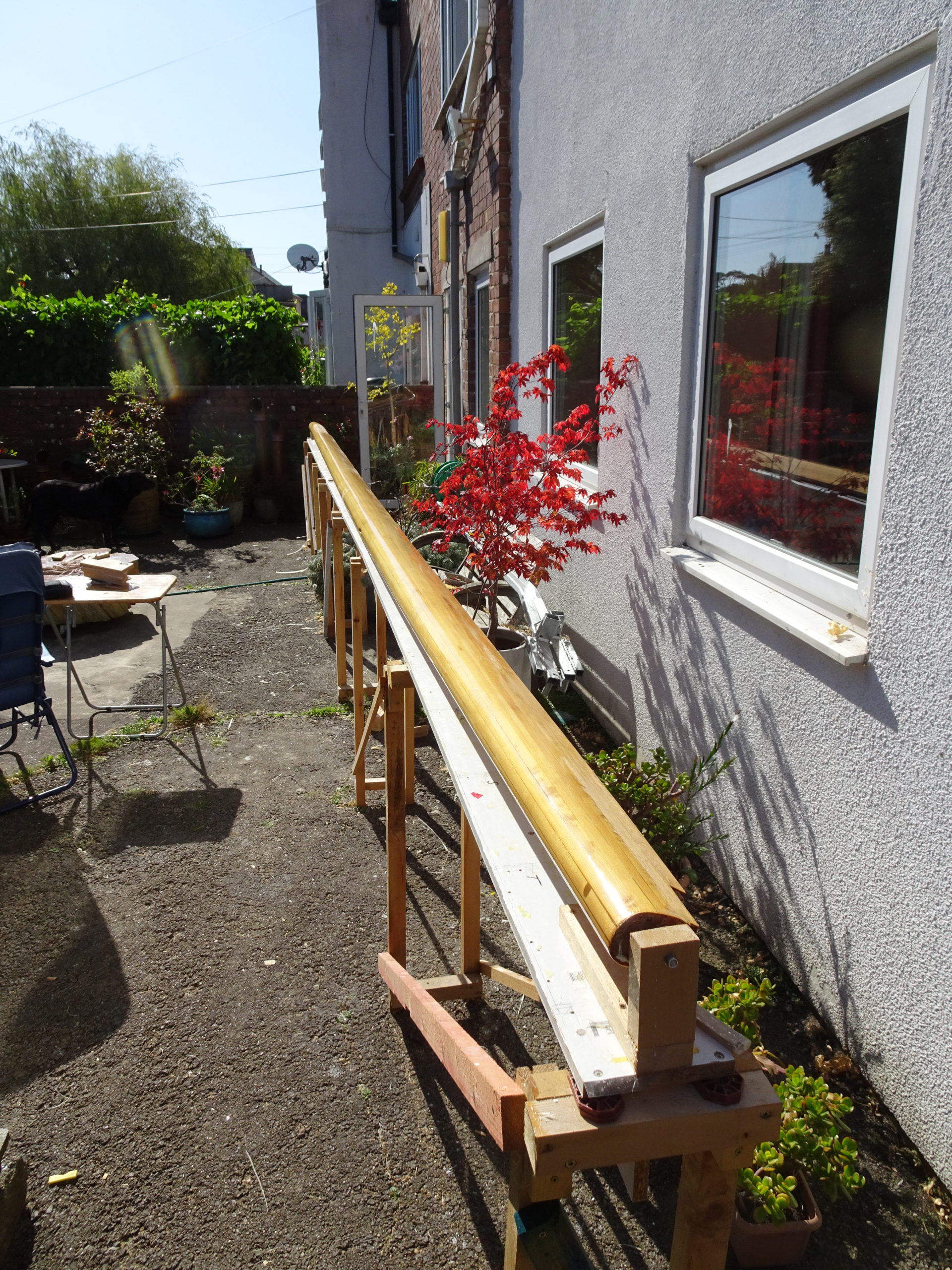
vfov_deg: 71.6
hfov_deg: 56.8
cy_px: 635
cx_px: 476
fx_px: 880
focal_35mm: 24
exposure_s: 1/1250
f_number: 3.5
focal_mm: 4.1
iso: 80
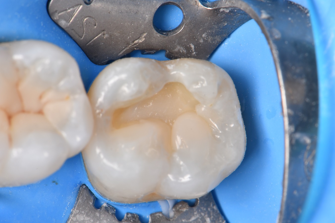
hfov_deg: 13.1
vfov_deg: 8.7
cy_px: 112
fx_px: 1460
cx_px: 168
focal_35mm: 157
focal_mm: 105
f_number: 32
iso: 200
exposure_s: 1/200
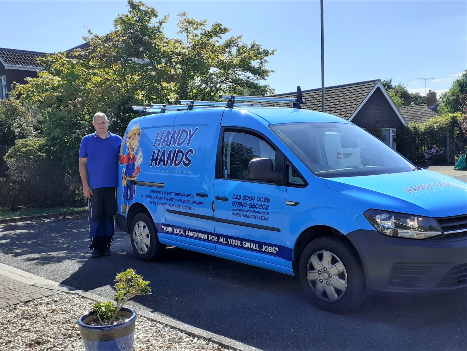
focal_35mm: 27
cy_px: 176
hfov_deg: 65.3
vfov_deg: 51.4
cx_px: 234
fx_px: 364
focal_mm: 3.6
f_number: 1.9
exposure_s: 1/1484
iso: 40
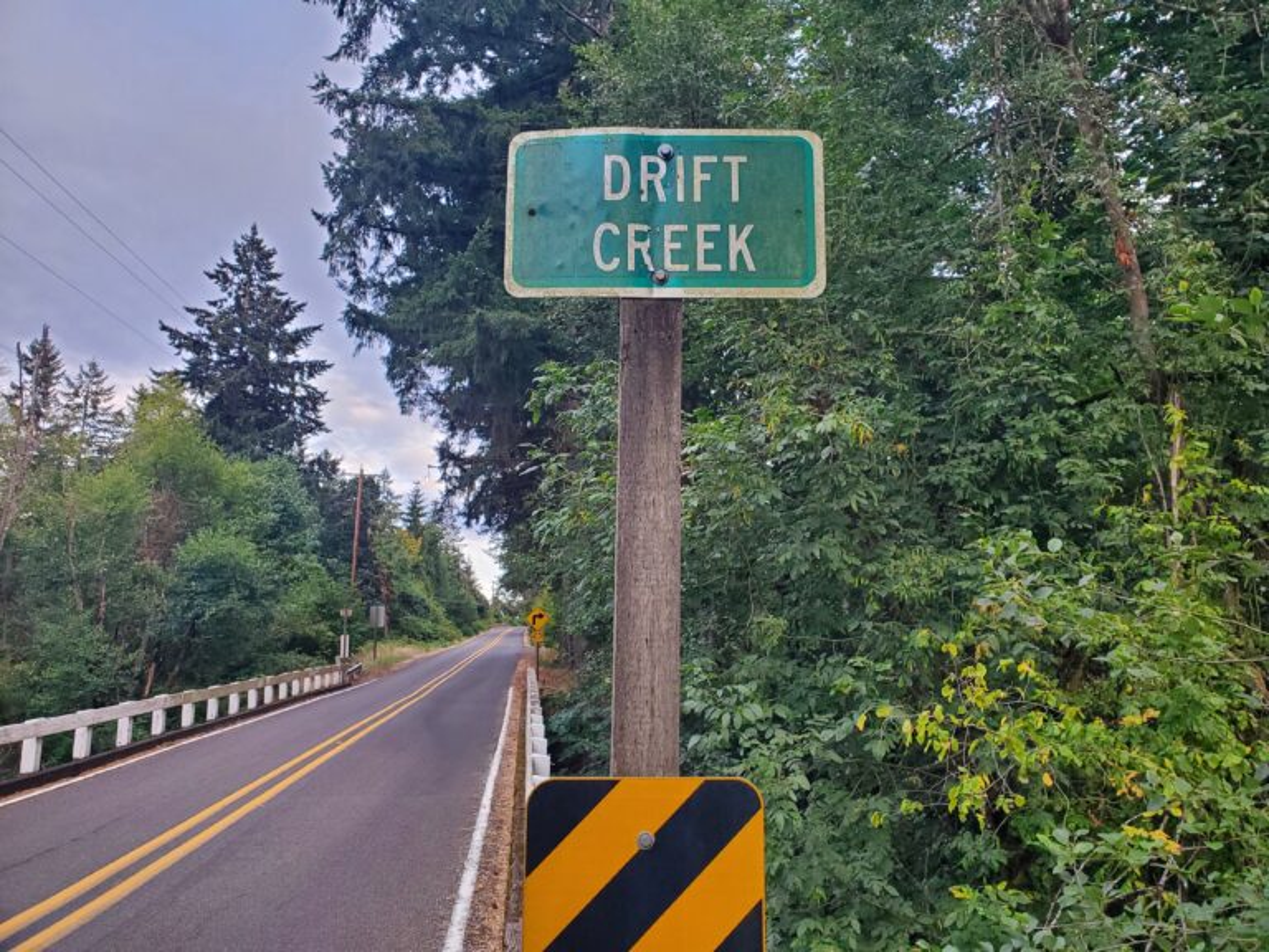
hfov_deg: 67.3
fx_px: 953
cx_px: 634
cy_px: 476
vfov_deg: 53.1
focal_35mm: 26
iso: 125
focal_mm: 4.3
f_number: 2.4
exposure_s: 1/85
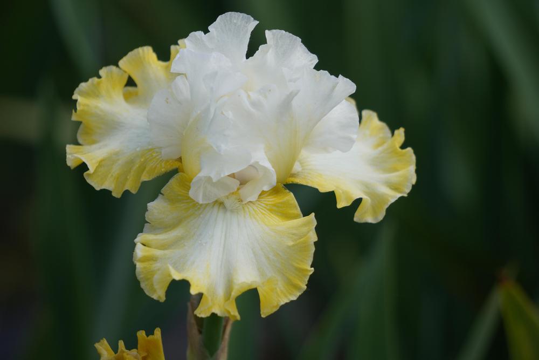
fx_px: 4200
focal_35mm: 280
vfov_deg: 4.9
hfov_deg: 7.3
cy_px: 180
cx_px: 270
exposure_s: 1/500
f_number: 6.3
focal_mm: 187
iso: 100
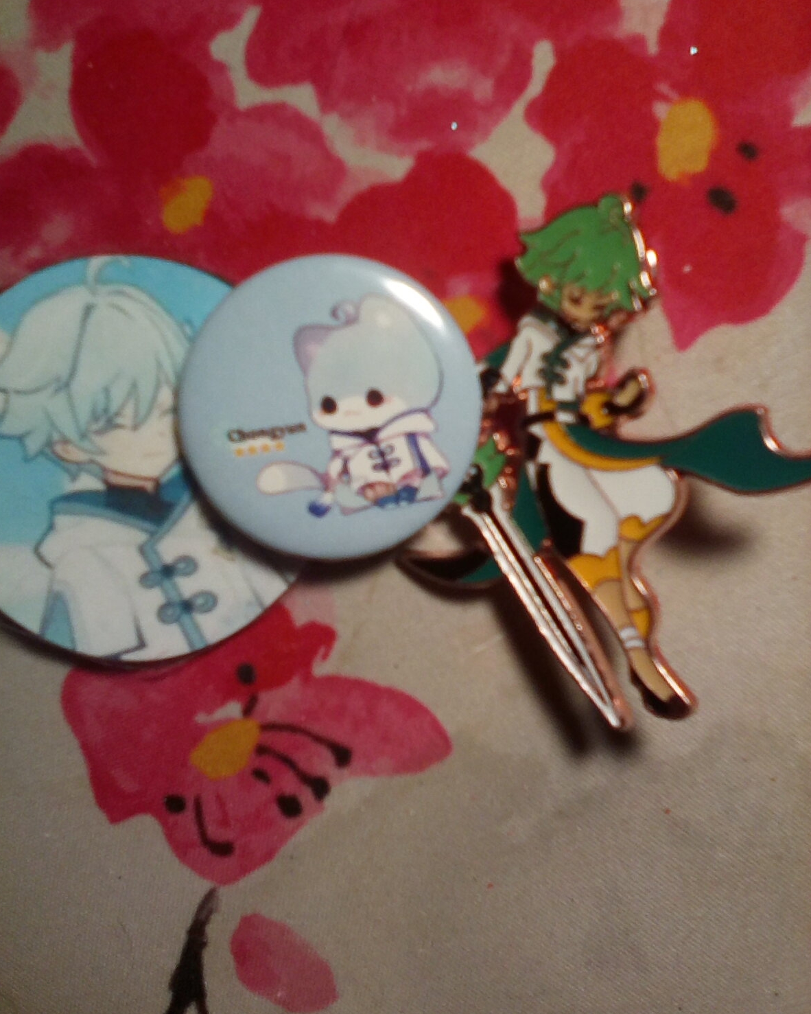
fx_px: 1110
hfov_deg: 40.1
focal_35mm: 37
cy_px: 485
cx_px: 403
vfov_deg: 49.1
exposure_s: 1/50
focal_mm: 2.9
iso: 59
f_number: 2.8
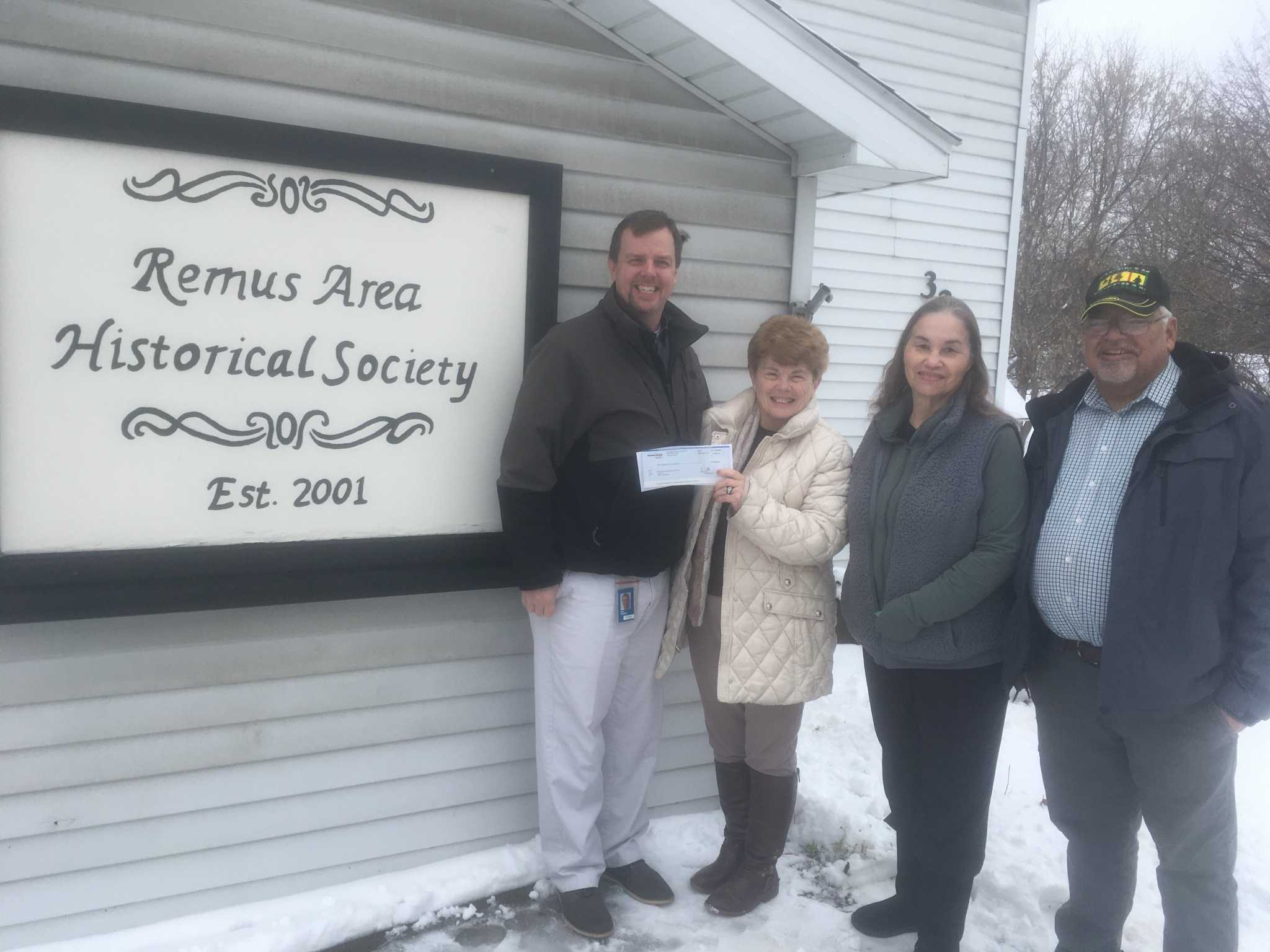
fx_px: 1064
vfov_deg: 48.2
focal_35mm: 29
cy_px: 476
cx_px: 635
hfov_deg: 61.7
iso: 25
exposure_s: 1/481
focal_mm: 4.15
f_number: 2.2
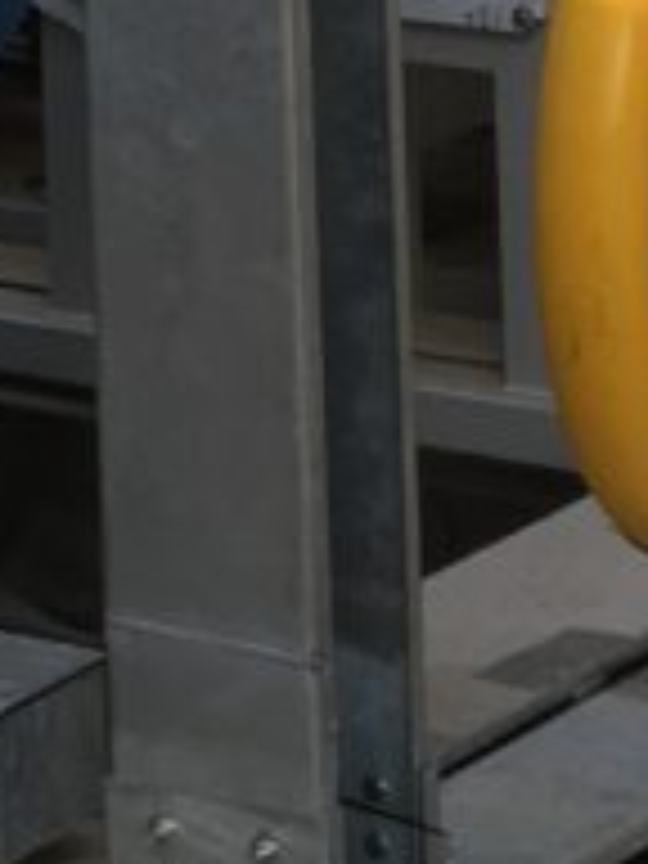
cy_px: -988
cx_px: -706
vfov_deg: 9.3
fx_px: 4917
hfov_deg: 7.2
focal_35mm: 197
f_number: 2.2
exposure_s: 1/153
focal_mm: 4.15
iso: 25
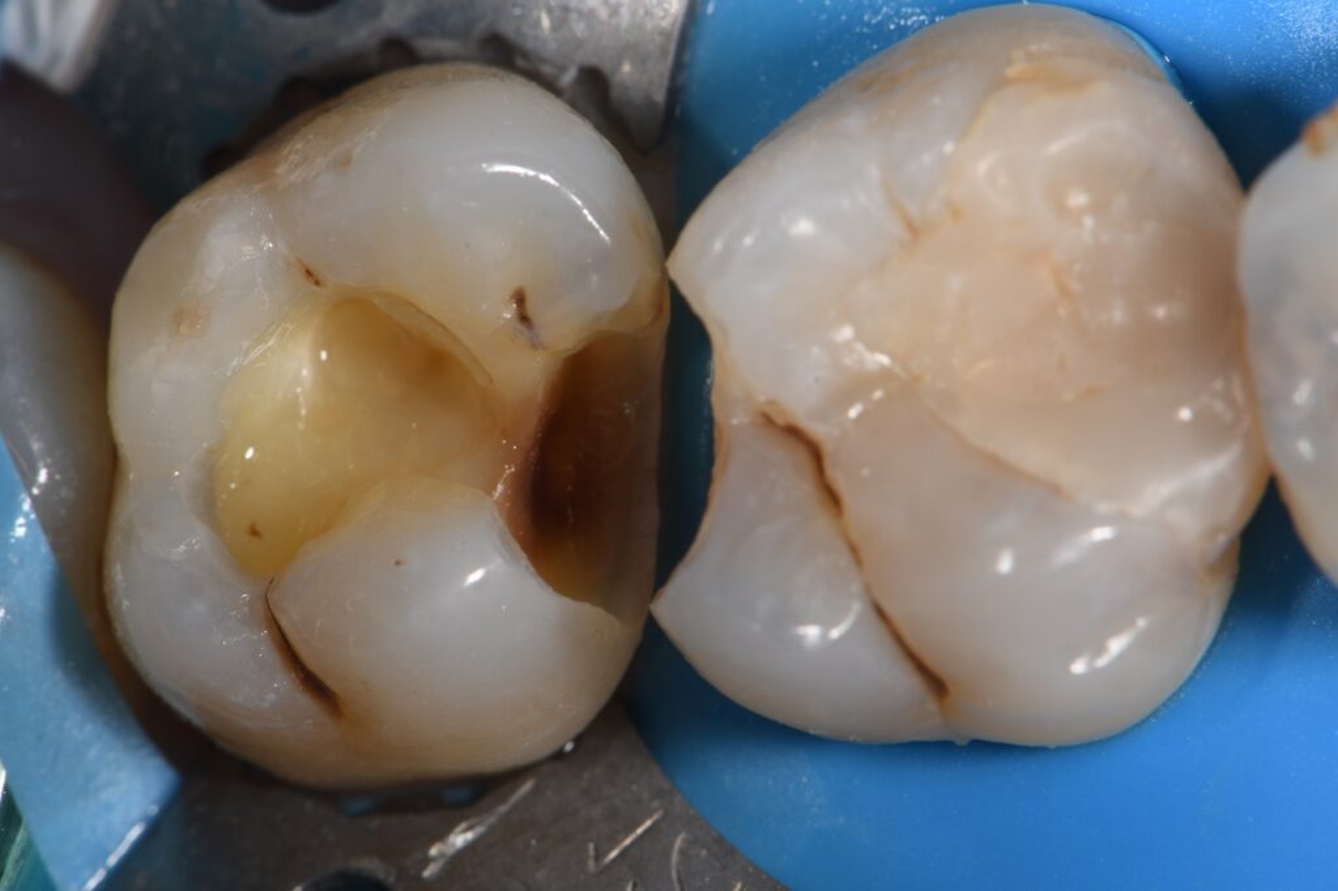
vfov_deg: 8.7
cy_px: 446
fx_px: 5833
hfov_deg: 13.1
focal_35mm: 157
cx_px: 669
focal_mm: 105
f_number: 32
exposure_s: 1/160
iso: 200
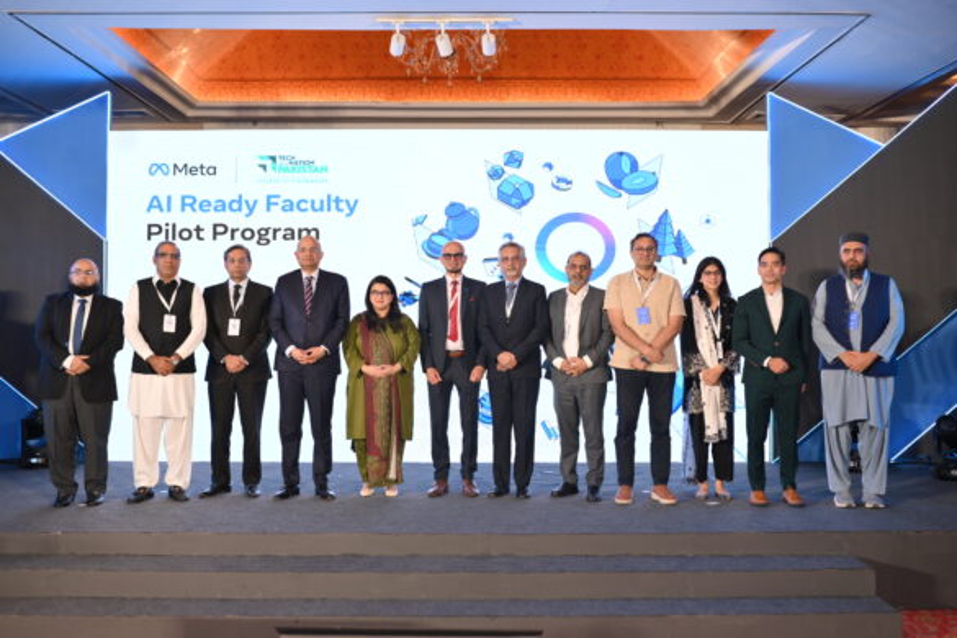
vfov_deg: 37.9
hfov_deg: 54.4
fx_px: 930
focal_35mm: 35
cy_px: 319
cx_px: 478
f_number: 2.8
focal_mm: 35
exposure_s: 1/200
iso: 500
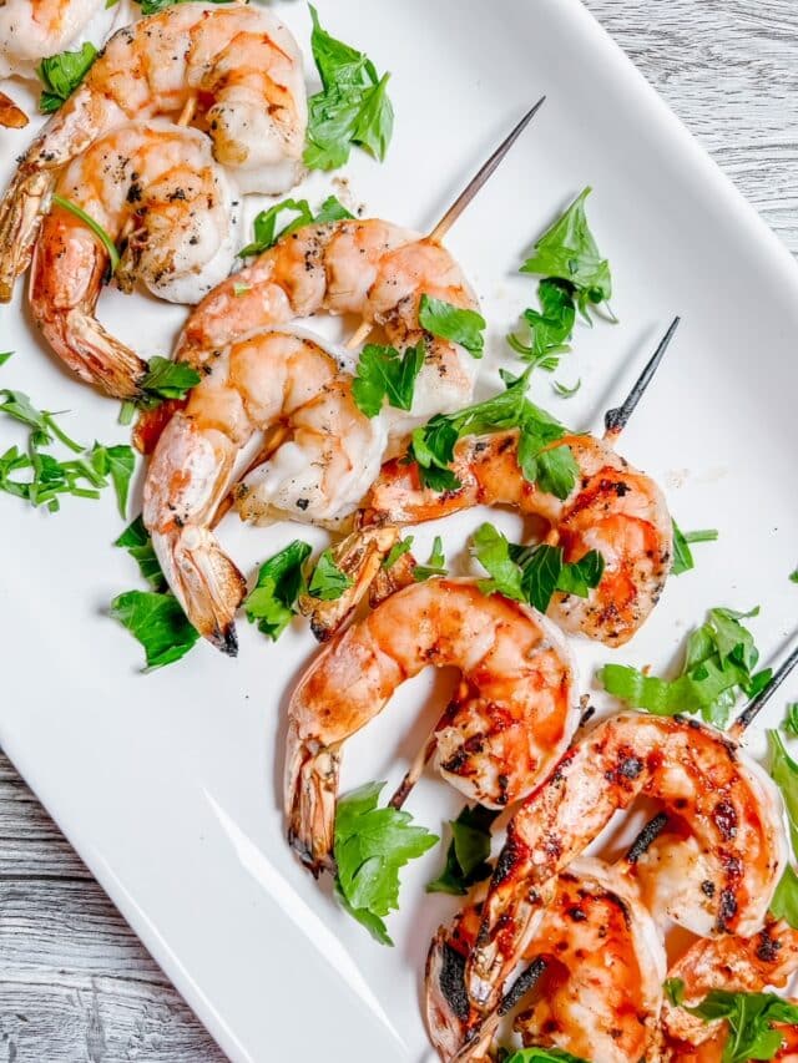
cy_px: 532
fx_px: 799
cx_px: 399
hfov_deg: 53.1
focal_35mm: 26
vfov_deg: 67.3
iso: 32
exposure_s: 1/120
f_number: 1.5
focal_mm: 5.7
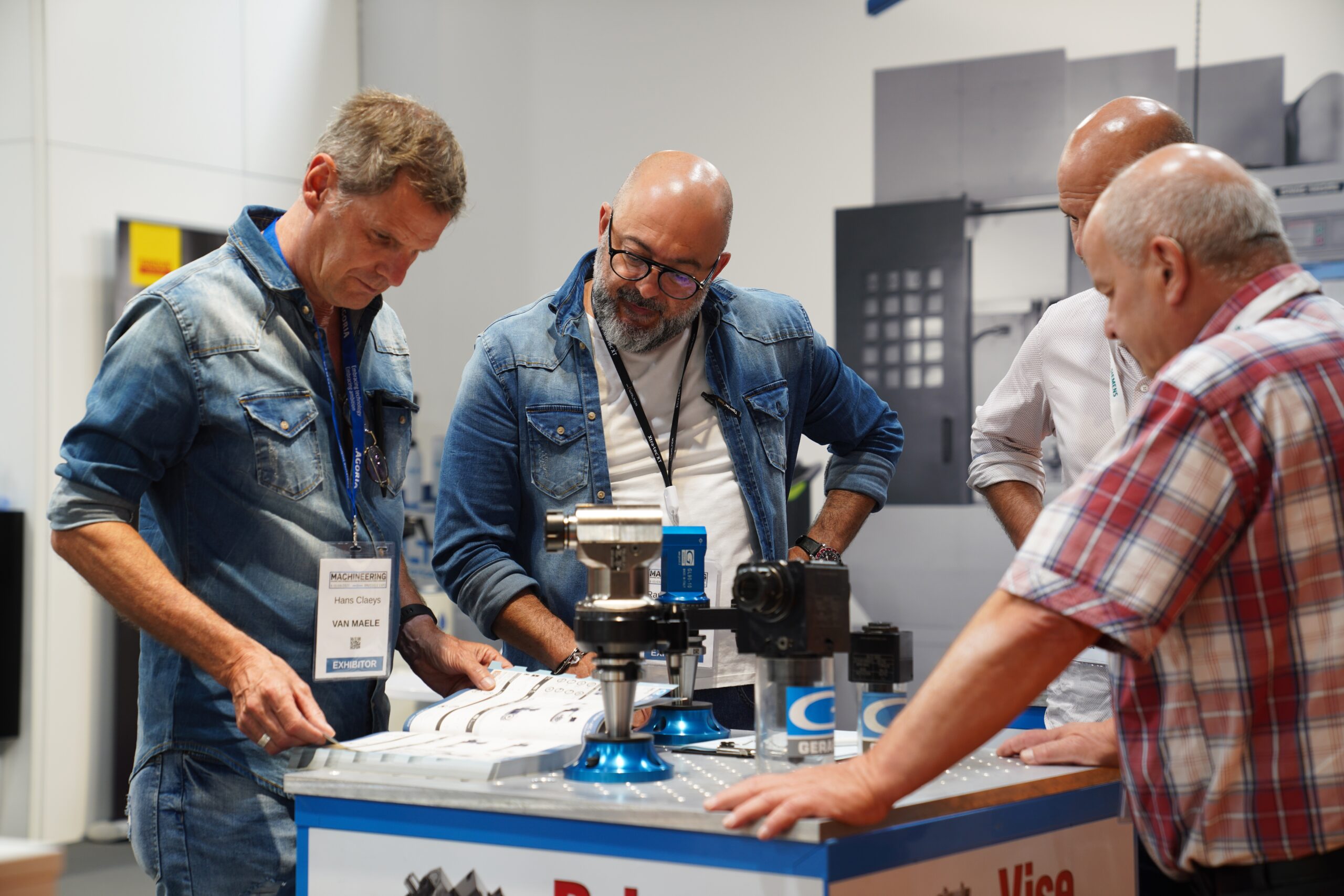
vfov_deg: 19.5
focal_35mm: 70
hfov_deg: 28.8
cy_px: 448
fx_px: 2613
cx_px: 672
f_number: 3.5
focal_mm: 70
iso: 200
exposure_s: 1/80
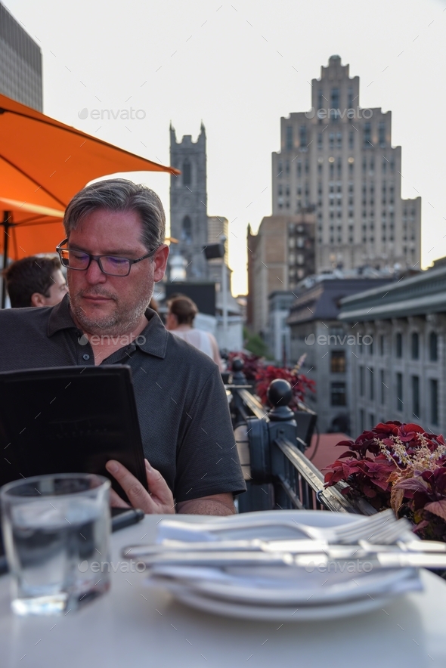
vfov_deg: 50.7
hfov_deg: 35.1
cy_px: 334
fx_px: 706
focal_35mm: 38
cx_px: 223
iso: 320
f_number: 4
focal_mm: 38
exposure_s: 1/250
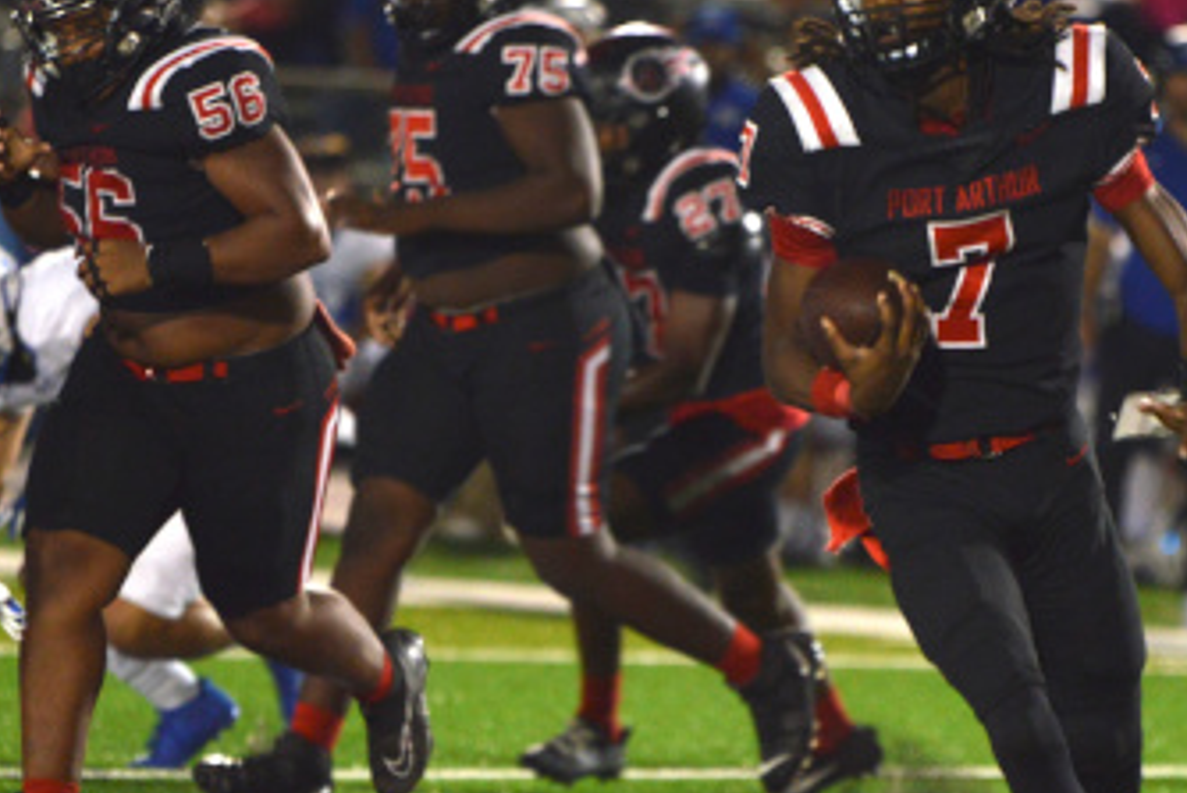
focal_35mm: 544
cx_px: 654
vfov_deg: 2.5
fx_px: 17941
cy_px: 437
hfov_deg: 3.8
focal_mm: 195
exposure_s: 1/500
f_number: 2.8
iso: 800
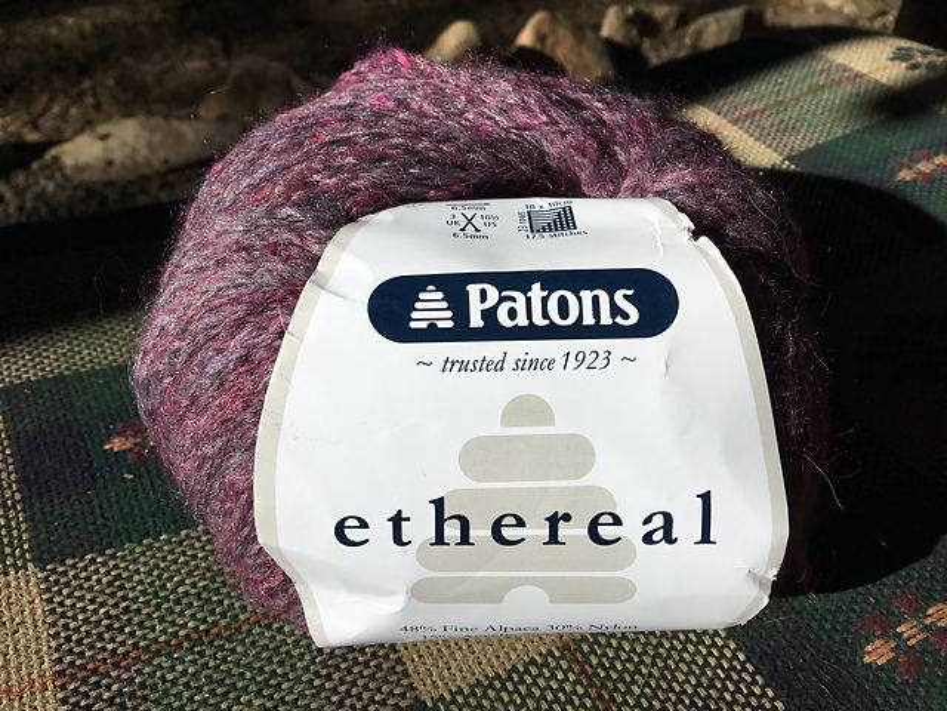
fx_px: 848
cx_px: 474
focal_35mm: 31
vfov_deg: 45.4
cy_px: 356
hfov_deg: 58.4
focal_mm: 3.3
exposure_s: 1/2469
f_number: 2.4
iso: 25
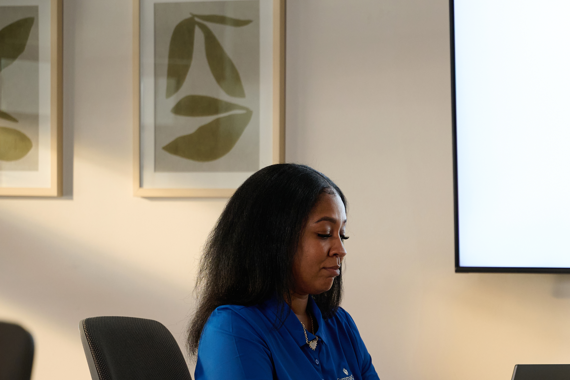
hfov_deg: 9.8
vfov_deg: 6.6
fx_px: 3293
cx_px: 514
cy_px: 296
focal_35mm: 208
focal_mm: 105
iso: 1000
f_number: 2.8
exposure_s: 1/200
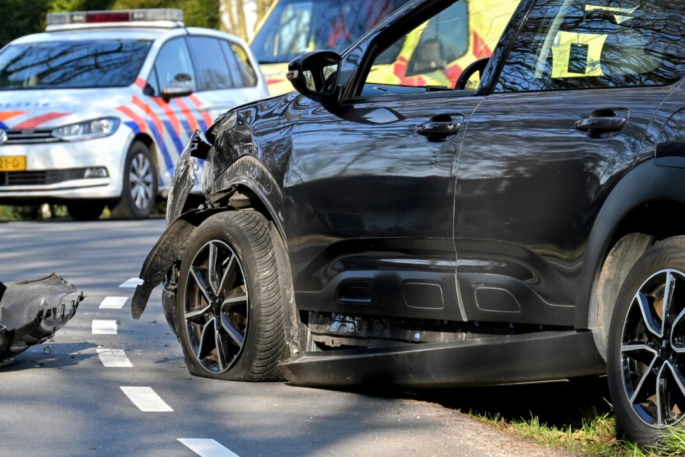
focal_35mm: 223
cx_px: 257
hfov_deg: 9.2
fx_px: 4242
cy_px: 131
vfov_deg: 6.2
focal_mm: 125
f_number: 6.3
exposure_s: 1/80
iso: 50
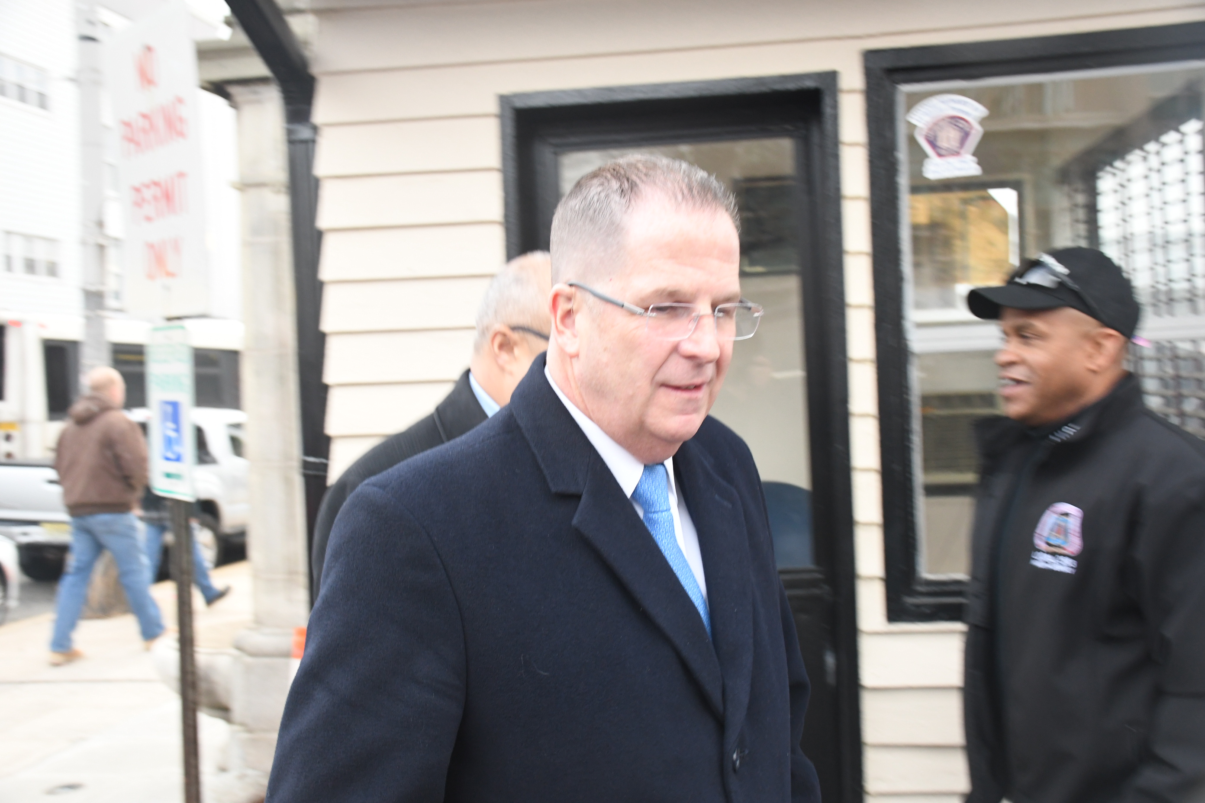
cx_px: 602
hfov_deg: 49.6
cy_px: 402
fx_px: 1305
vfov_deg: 34.2
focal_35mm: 39
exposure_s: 1/100
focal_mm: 26
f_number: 5
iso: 1250
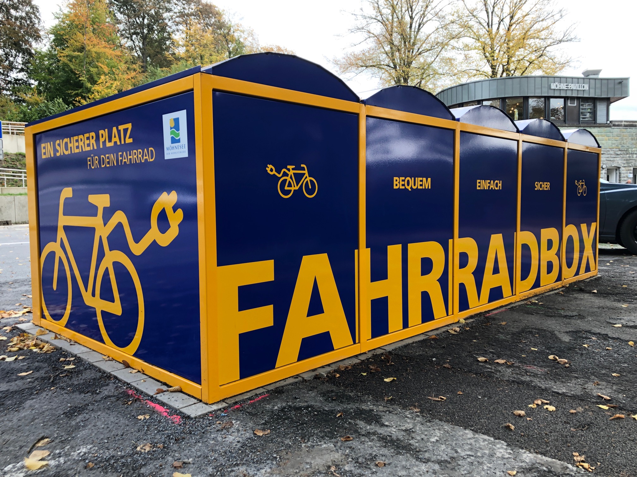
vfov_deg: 49.7
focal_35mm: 28
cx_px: 318
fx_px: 515
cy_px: 238
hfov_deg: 63.4
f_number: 1.8
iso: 50
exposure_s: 1/120
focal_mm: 3.99
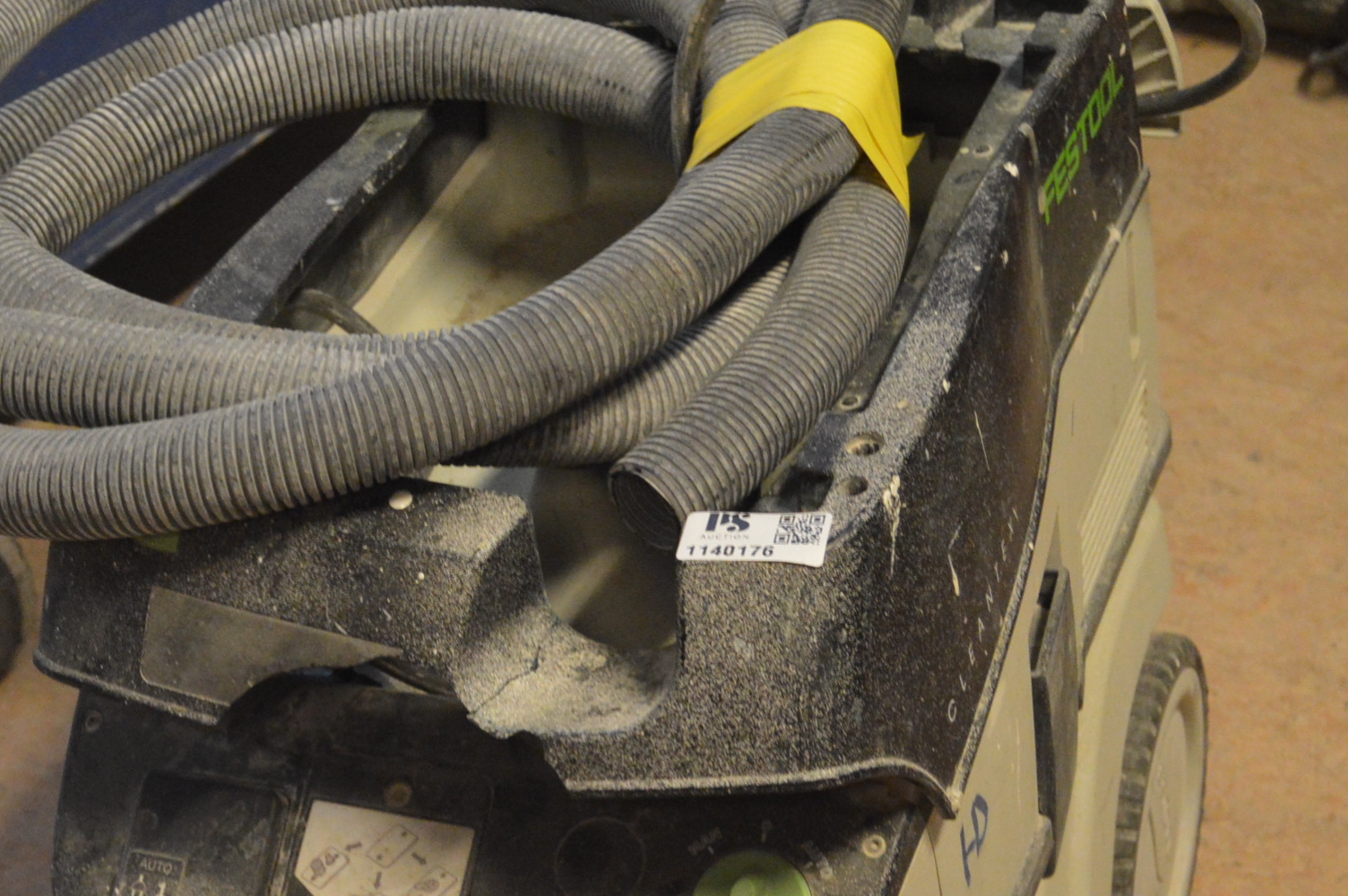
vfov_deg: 15.1
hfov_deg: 22.5
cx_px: 441
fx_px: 3367
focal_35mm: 90
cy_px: 570
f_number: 4.2
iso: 2200
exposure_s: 1/60
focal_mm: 30
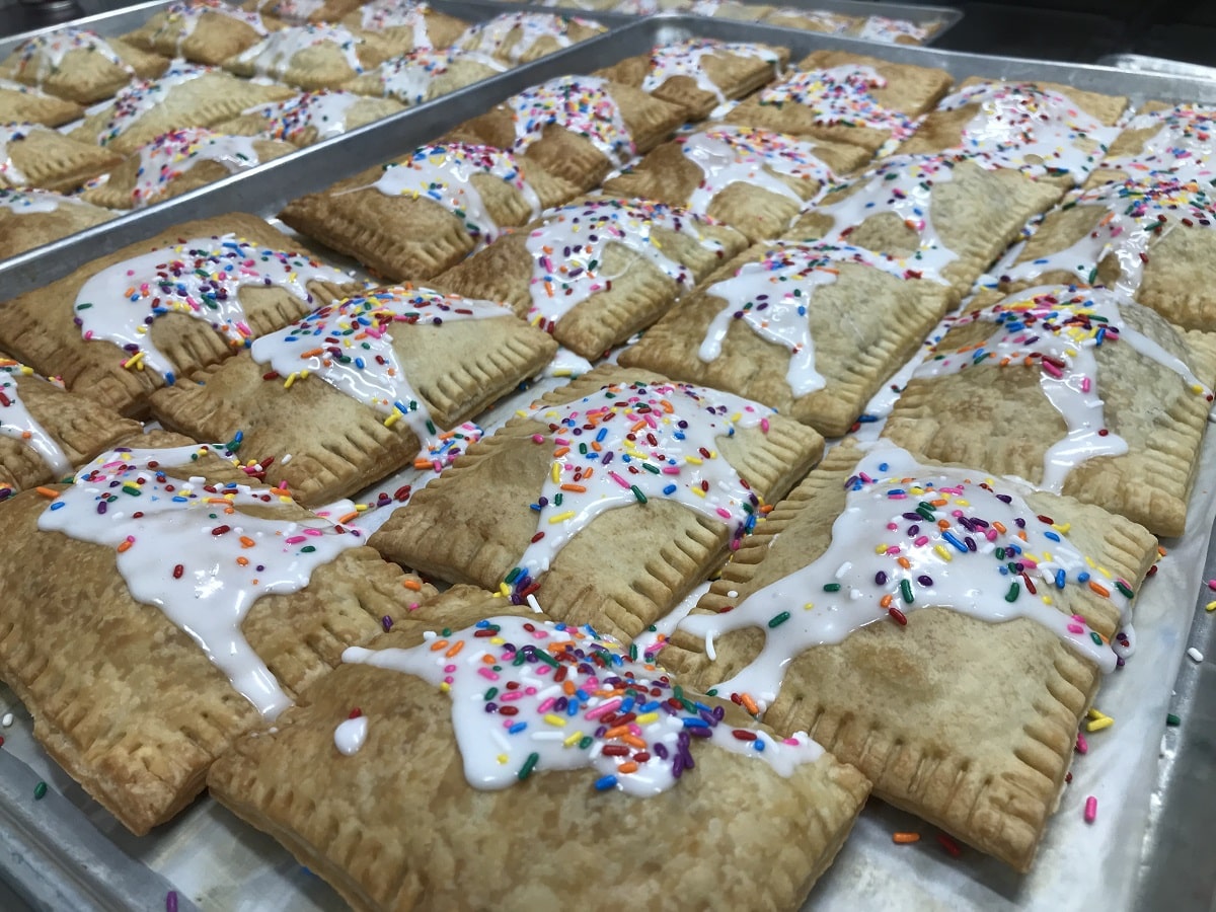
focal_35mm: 28
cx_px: 608
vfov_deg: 49.7
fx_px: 984
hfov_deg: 63.4
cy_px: 456
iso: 32
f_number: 1.8
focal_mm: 3.99
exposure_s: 1/60
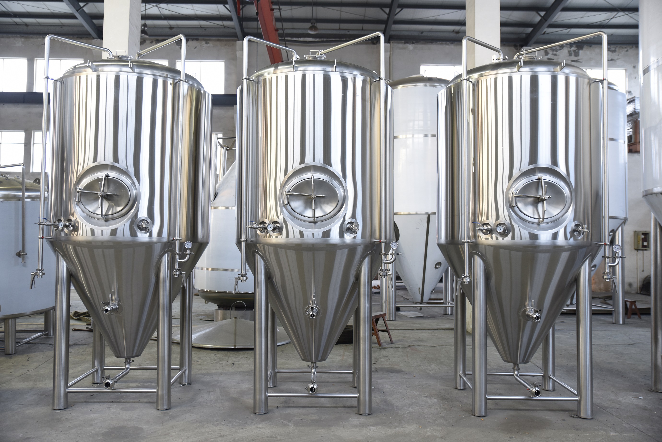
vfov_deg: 41.1
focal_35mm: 32
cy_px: 221
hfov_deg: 58.7
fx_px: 588
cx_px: 331
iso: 720
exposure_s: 1/30
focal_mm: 32
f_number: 2.8
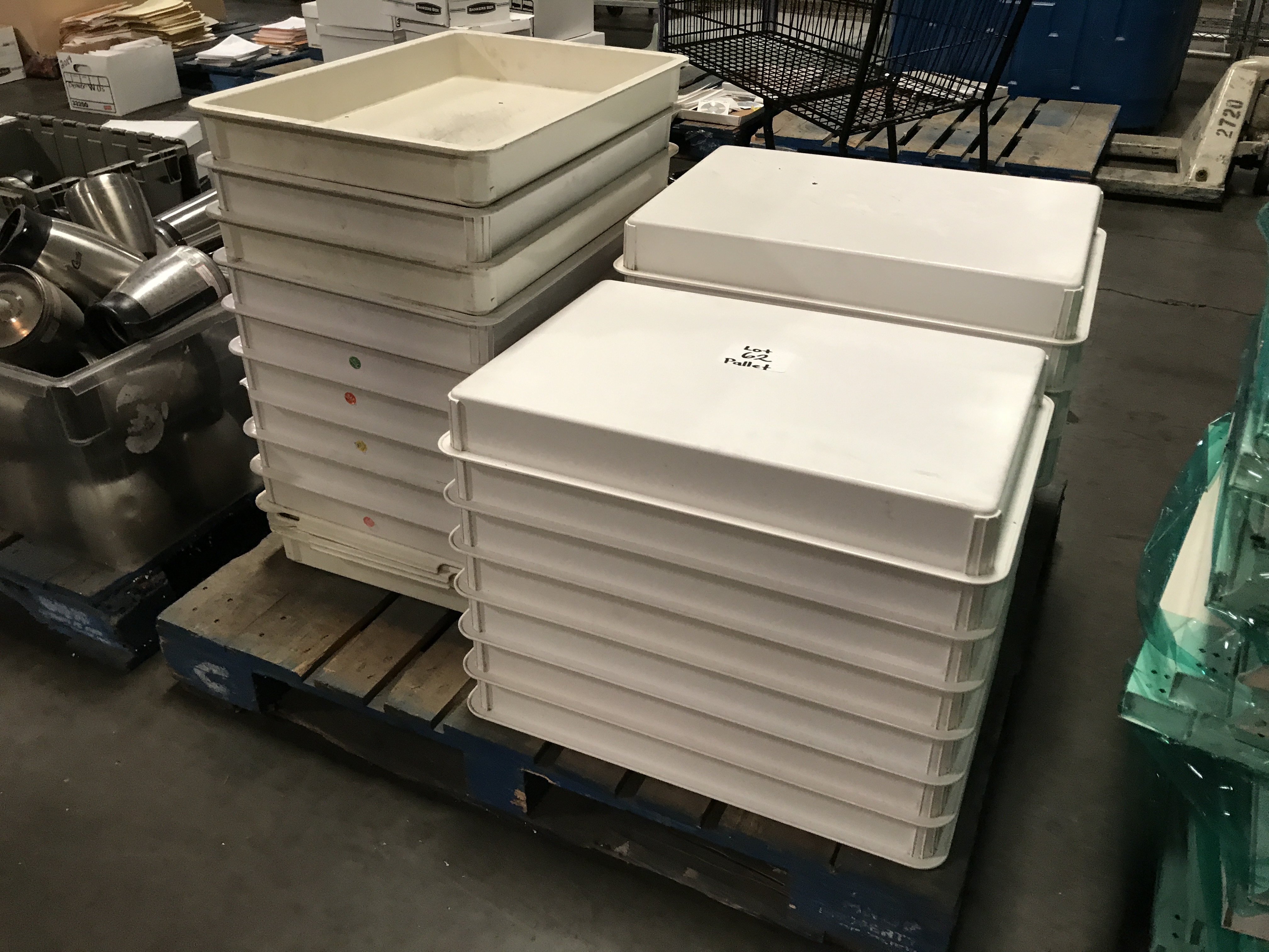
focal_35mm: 28
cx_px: 634
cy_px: 476
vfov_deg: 49.7
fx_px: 1026
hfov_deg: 63.4
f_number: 1.8
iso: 50
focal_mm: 3.99
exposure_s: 1/15
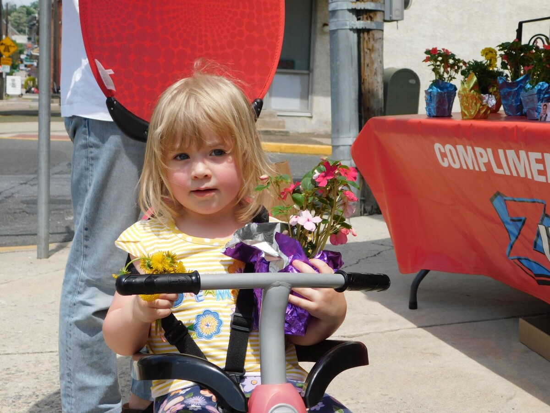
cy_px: 206
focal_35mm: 59
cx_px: 275
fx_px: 937
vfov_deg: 24.8
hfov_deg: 32.7
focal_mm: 10.4
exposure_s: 1/1000
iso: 125
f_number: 4
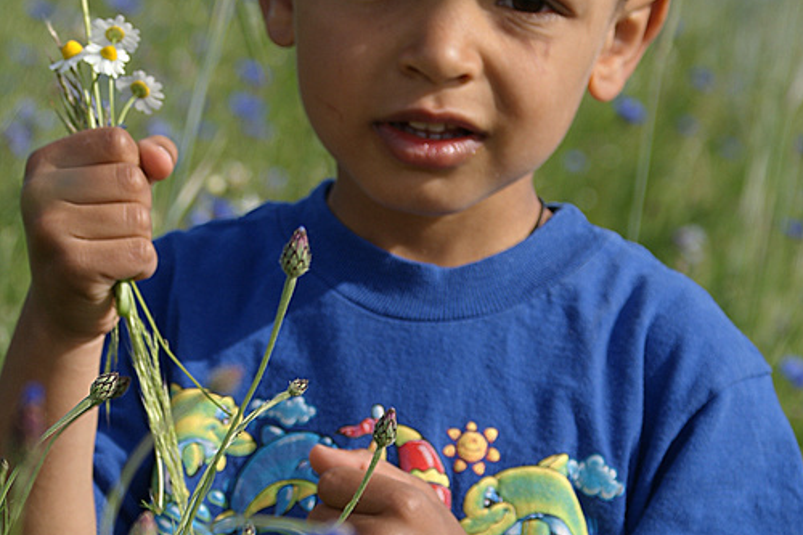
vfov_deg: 6.0
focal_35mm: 227
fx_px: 5061
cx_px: 414
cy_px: 255
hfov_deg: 9.1
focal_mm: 70
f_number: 6.3
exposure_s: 1/250
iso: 100
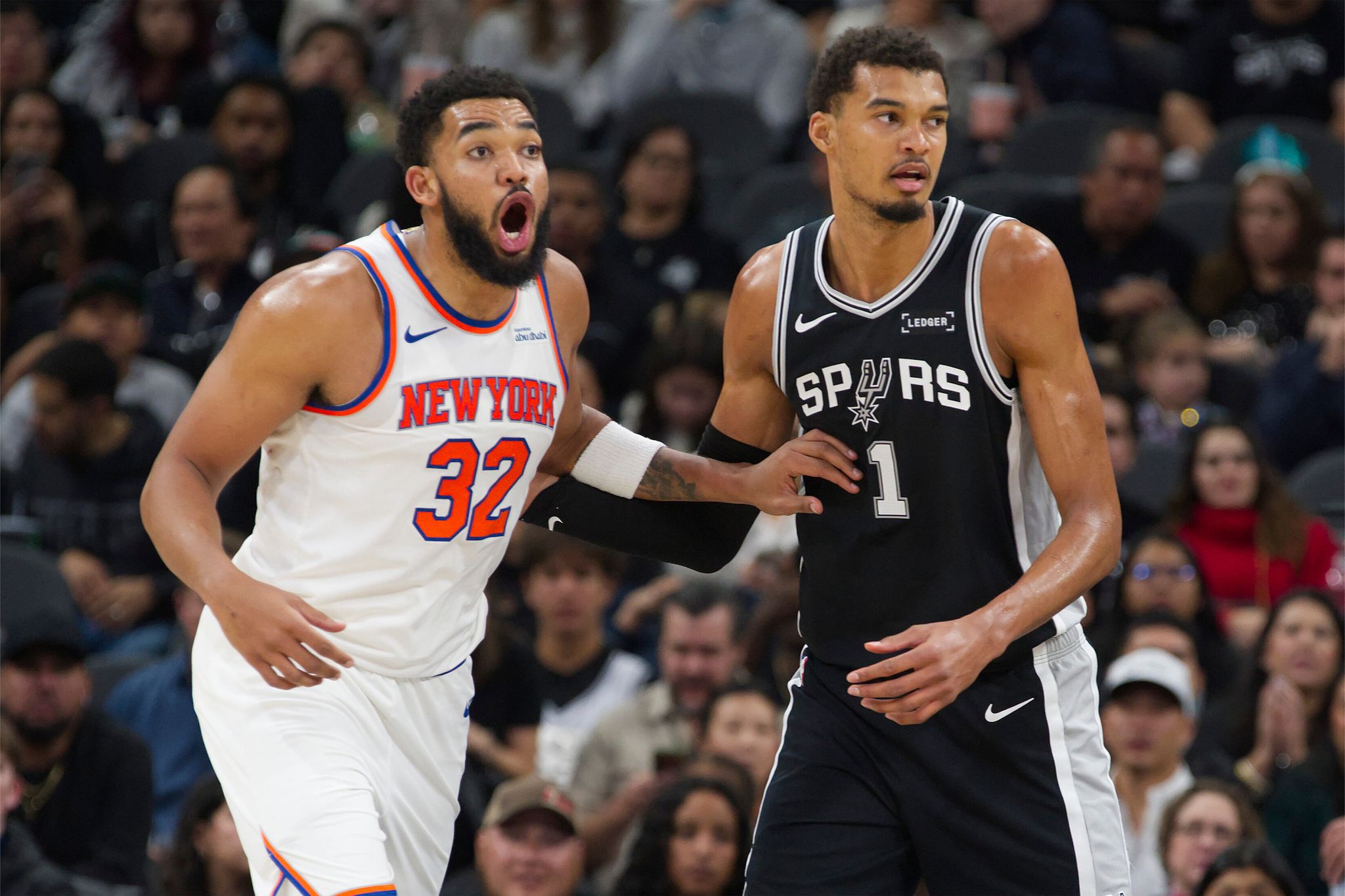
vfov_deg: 4.9
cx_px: 672
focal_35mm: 280
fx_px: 10457
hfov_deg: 7.4
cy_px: 448
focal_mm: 280
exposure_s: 1/1000
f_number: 2.4
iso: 4000
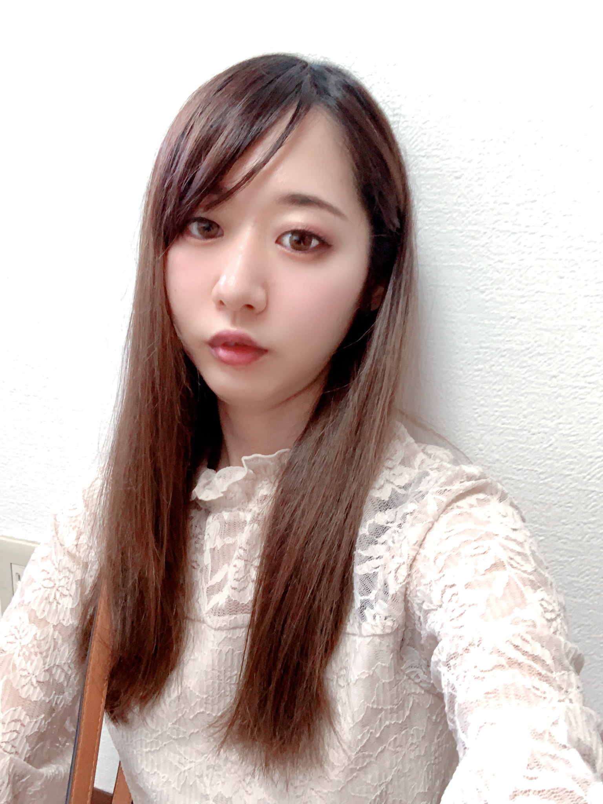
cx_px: 302
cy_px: 402
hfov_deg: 44.2
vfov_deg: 56.8
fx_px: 743
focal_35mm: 32
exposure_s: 1/50
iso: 200
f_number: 2.2
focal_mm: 2.87
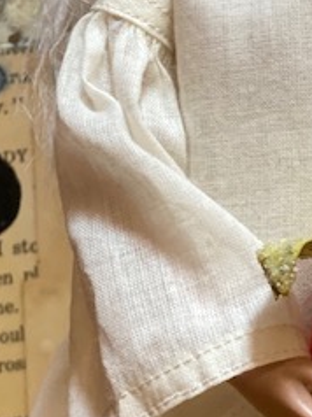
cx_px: 188
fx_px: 1685
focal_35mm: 140
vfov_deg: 13.8
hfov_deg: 10.6
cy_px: -42
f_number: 2
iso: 250
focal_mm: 6
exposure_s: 1/40
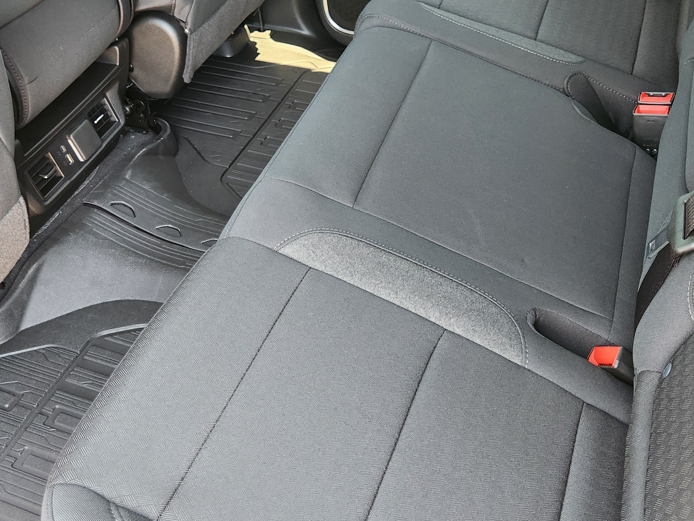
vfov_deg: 34.1
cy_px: 186
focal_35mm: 42
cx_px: 305
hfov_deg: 44.7
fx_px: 842
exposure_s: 1/100
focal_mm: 5.4
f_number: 1.8
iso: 200
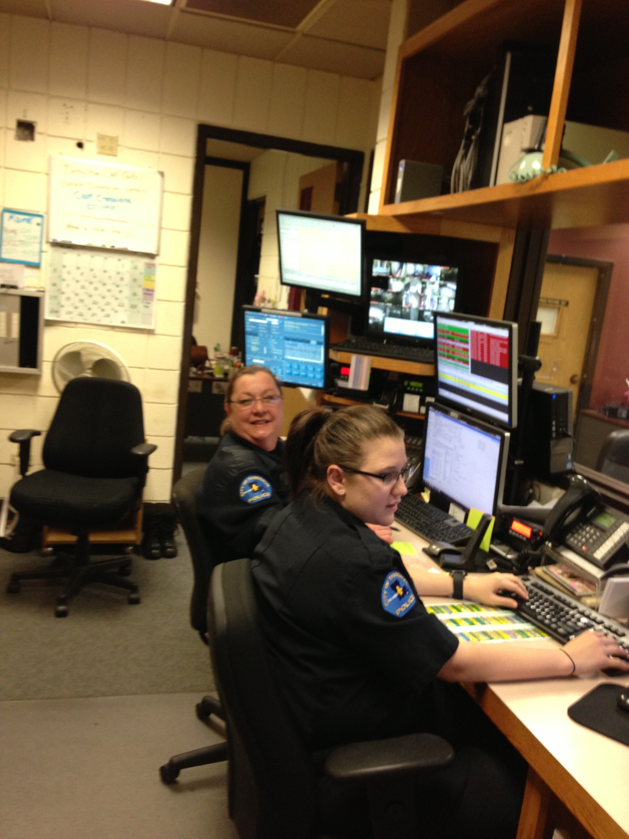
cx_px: 314
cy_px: 420
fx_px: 800
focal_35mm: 33
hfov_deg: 42.9
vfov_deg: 55.4
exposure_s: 1/20
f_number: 2.4
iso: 160
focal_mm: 4.13
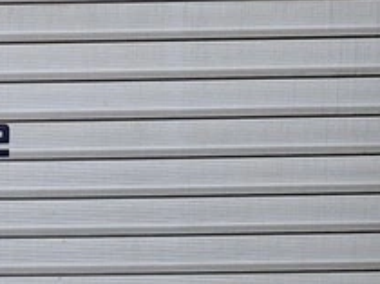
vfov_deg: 8.3
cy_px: 762
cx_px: -223
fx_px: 1732
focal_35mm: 158
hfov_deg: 11.9
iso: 50
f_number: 1.8
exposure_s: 1/301
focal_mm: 5.4
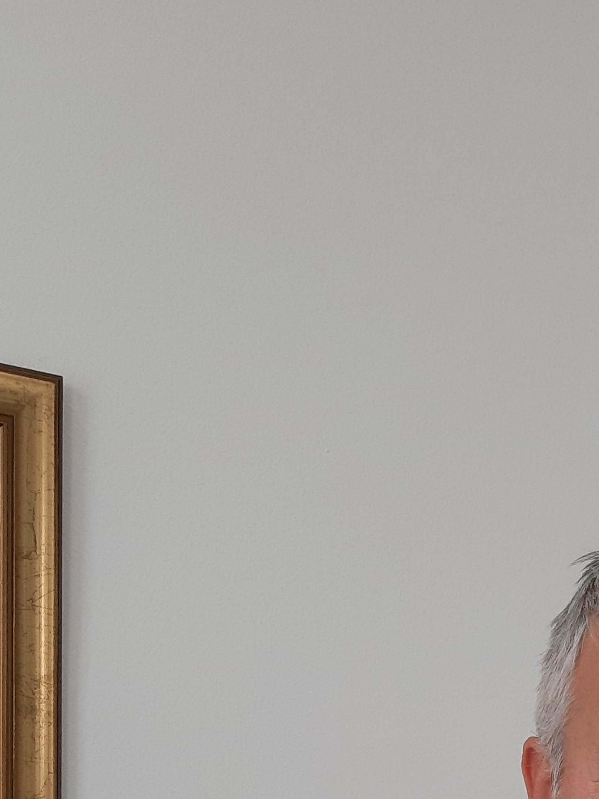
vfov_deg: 21.4
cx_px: 815
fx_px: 1915
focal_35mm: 83
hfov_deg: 16.6
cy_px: 1026
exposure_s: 1/50
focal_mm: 3.93
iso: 50
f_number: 1.7
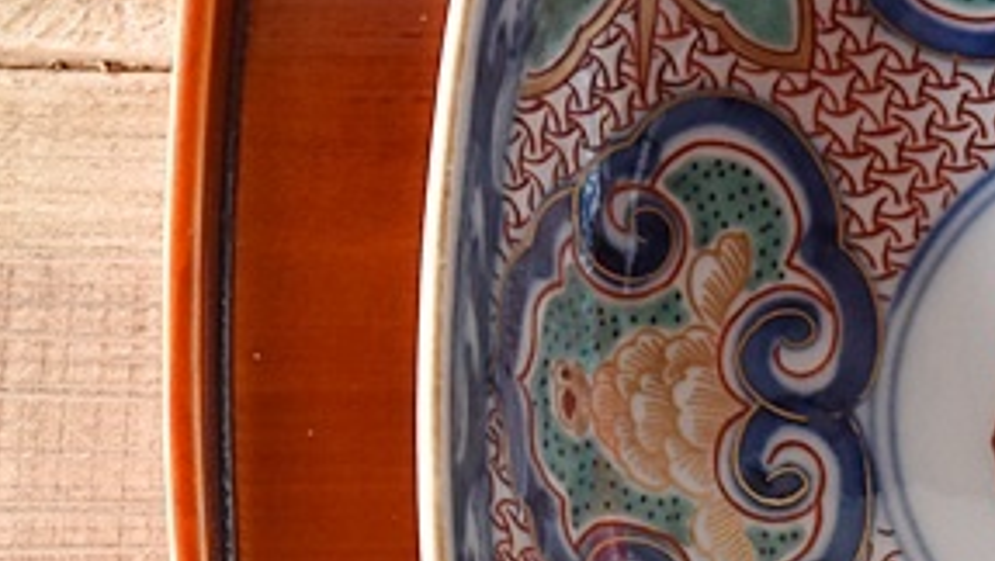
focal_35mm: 240
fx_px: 6349
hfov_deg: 8.9
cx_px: 1196
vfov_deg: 5.1
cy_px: 362
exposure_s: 1/10
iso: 800
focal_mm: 55
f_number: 5.6
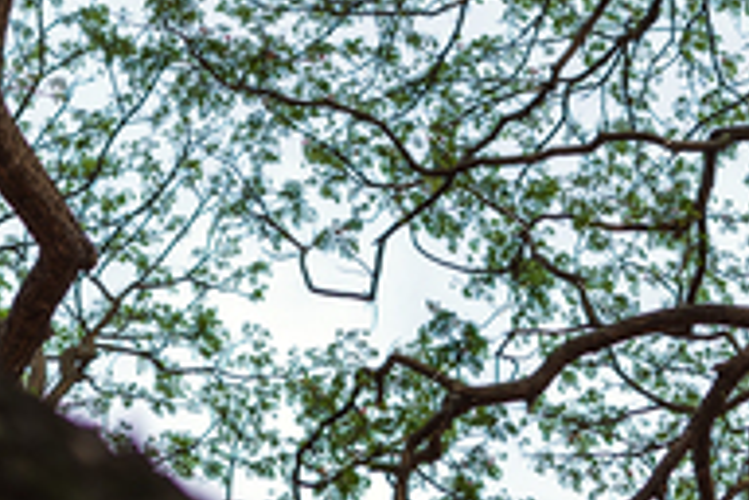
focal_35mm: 154
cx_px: 534
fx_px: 3204
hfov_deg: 13.3
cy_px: -146
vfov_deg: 8.8
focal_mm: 50
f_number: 2.2
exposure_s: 1/640
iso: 50
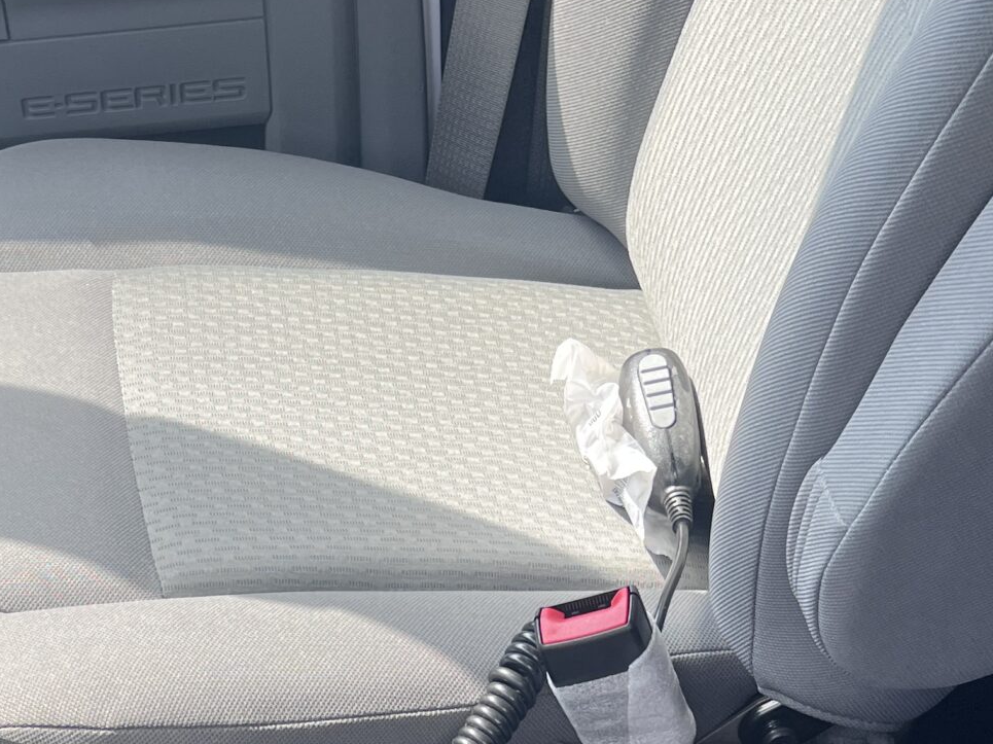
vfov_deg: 19.8
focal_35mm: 69
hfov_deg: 28.0
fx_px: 1979
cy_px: 925
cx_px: 326
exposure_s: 1/268
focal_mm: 5.7
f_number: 1.5
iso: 40
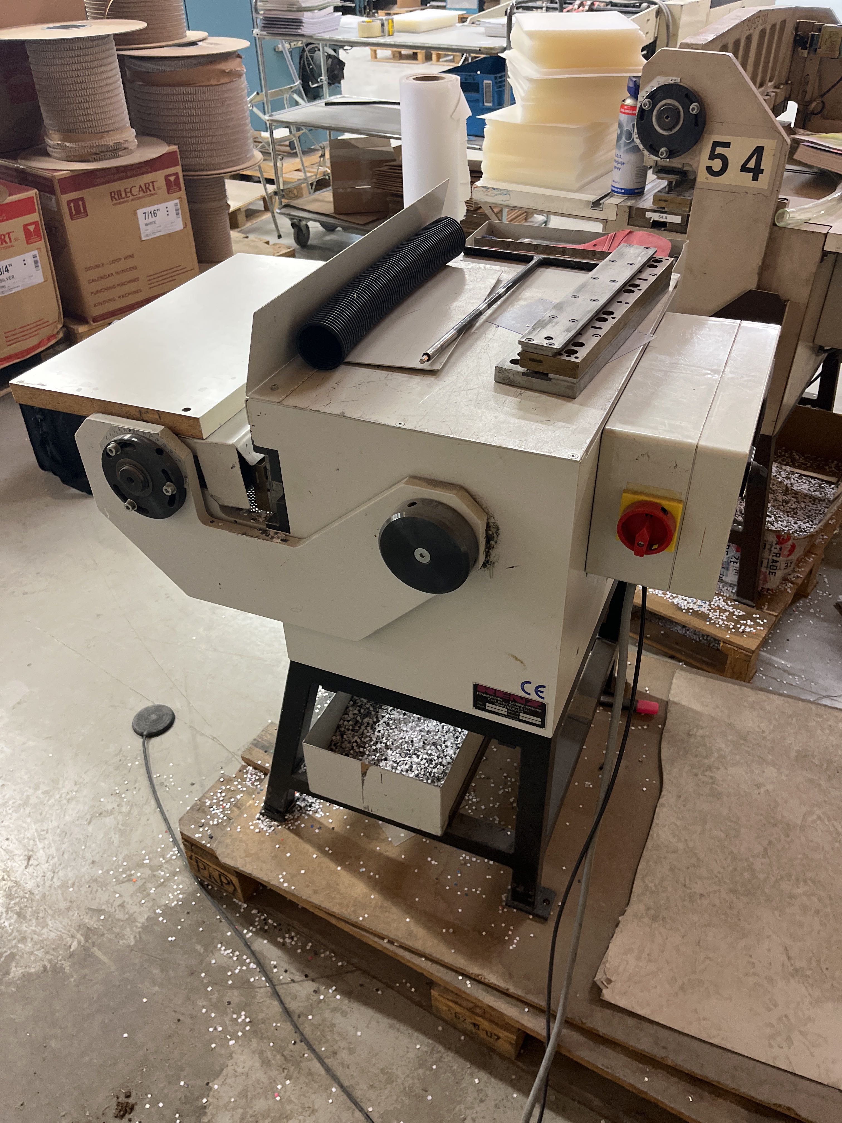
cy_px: 562
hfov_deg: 53.1
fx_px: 843
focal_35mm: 26
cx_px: 421
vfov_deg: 67.3
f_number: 1.6
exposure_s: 1/50
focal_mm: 5.1
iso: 250
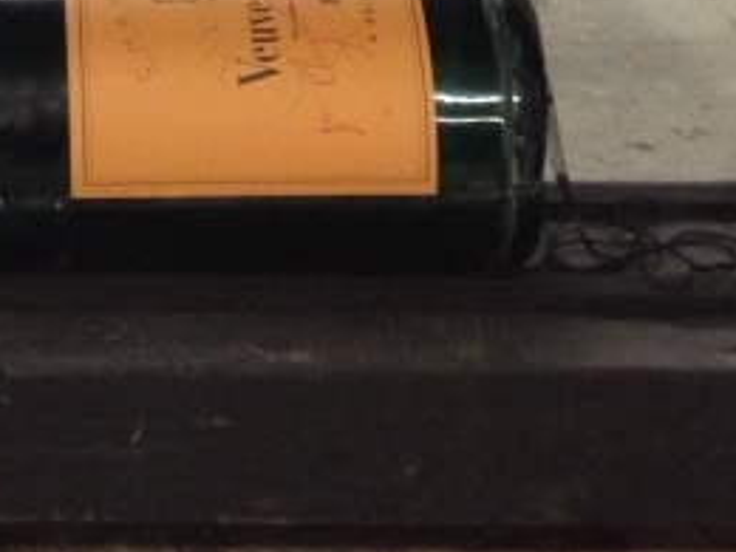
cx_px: -76
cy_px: -362
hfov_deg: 14.8
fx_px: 2764
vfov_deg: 10.8
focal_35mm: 130
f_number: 2.4
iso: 200
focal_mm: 4.13
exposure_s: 1/20
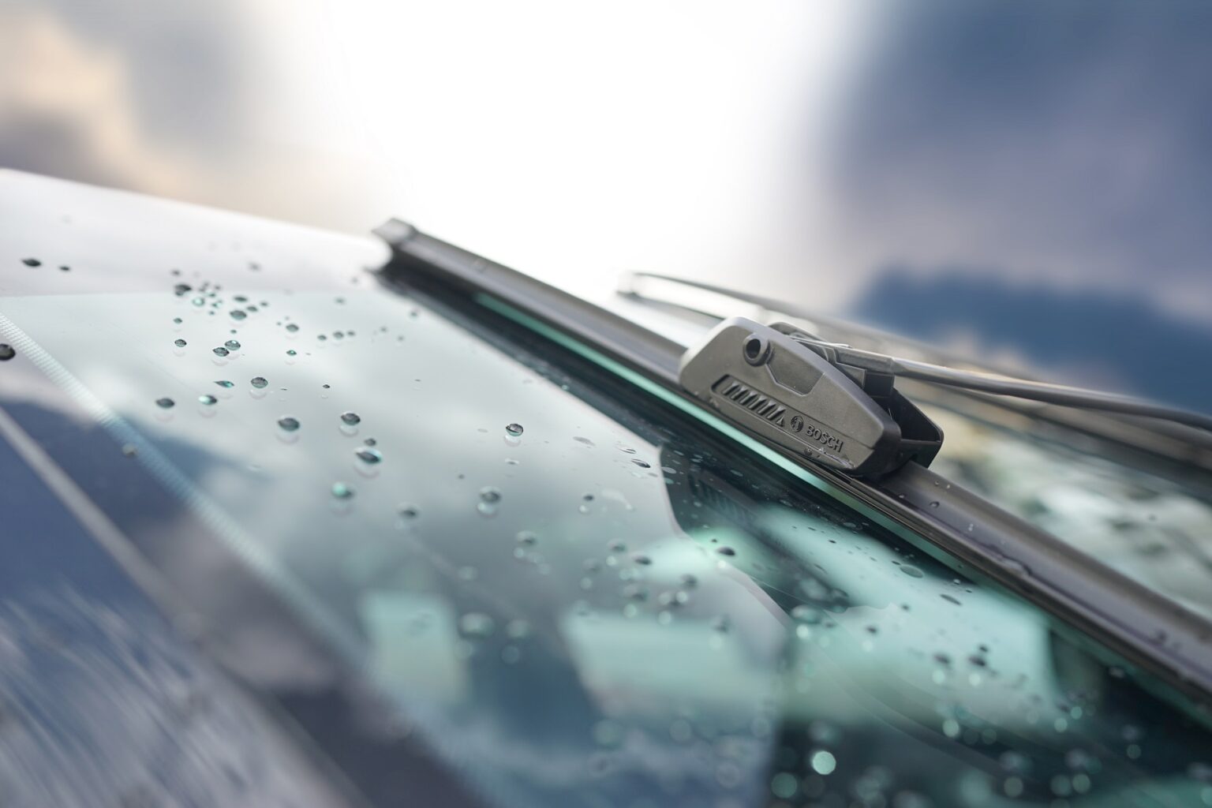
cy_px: 404
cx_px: 606
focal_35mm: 35
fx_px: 1178
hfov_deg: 54.4
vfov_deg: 37.9
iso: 200
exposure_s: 1/125
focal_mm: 35
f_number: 4
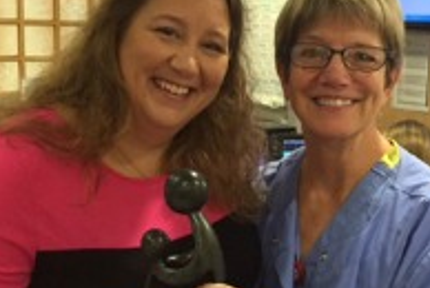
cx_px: 218
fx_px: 790
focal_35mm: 66
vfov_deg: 20.7
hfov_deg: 30.5
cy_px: 167
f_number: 2.2
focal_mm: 4.15
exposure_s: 1/30
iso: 250
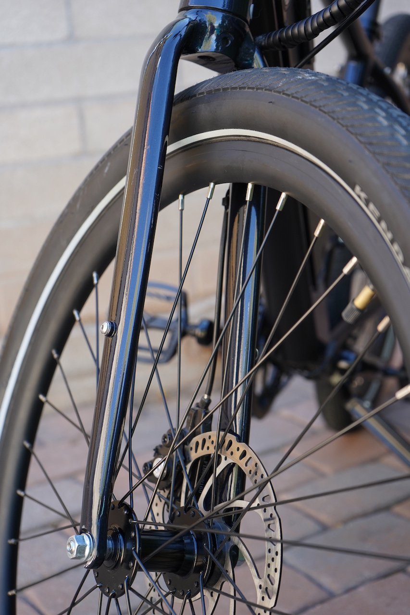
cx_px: 205
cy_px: 308
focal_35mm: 55
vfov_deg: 36.3
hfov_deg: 24.6
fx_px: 940
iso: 400
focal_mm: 55
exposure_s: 1/160
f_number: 5
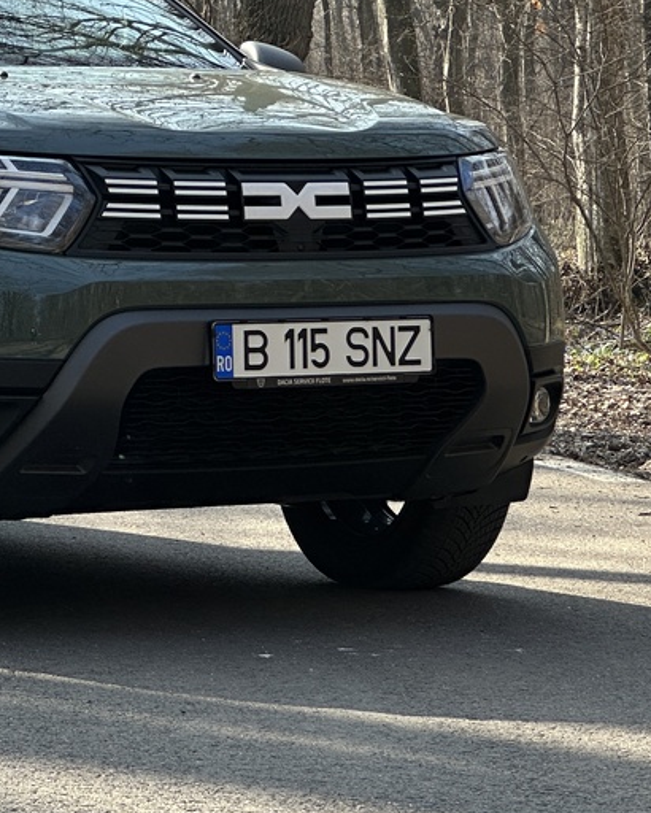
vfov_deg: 11.0
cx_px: -91
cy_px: 297
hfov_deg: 8.7
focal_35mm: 176
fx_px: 4236
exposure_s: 1/202
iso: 32
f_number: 2.8
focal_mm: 9
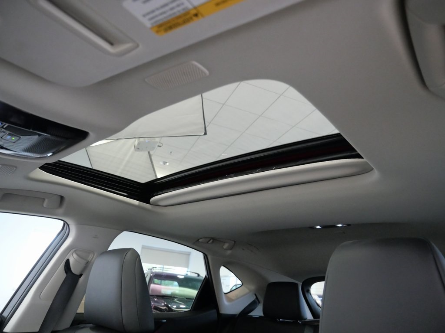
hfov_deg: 71.6
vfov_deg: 56.8
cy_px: 166
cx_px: 222
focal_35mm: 24
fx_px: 309
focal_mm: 12
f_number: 3.5
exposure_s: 1/10
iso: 3200
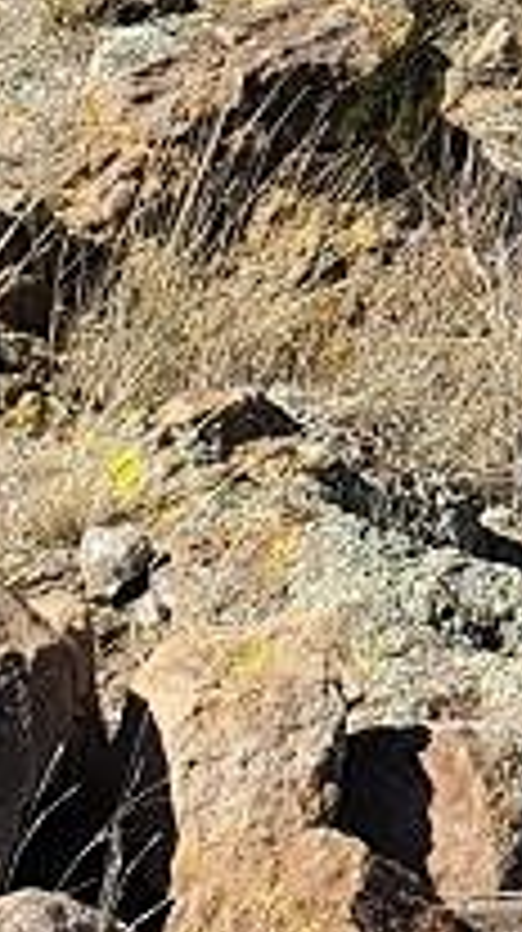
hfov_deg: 8.0
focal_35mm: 137
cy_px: -441
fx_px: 3381
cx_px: 1328
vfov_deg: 14.7
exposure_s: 1/1501
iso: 50
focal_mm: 4.3
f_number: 2.4
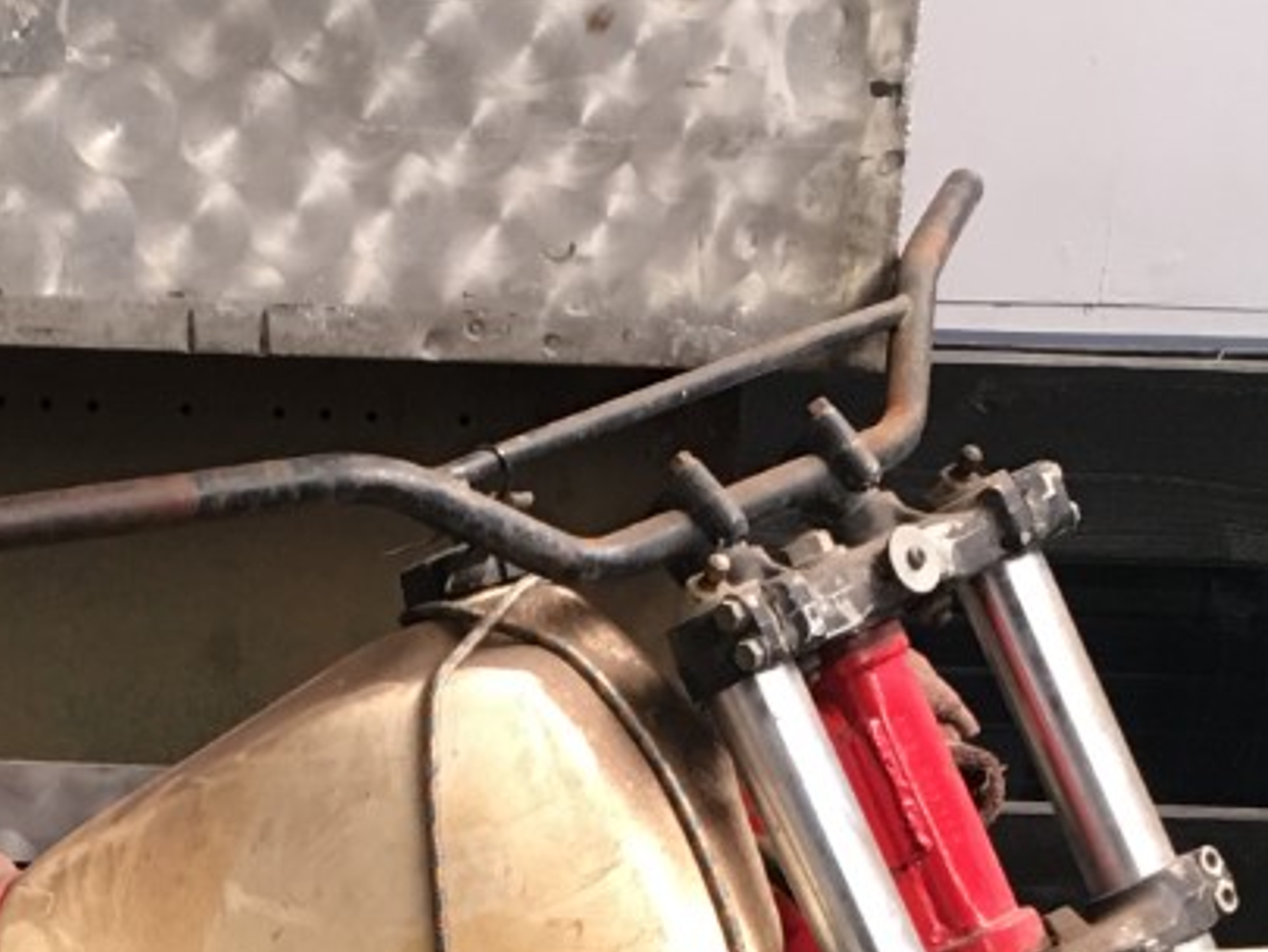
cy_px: 1506
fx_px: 3774
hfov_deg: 19.0
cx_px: 385
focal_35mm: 103
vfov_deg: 13.4
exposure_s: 1/17
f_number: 2.2
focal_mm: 4.15
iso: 64
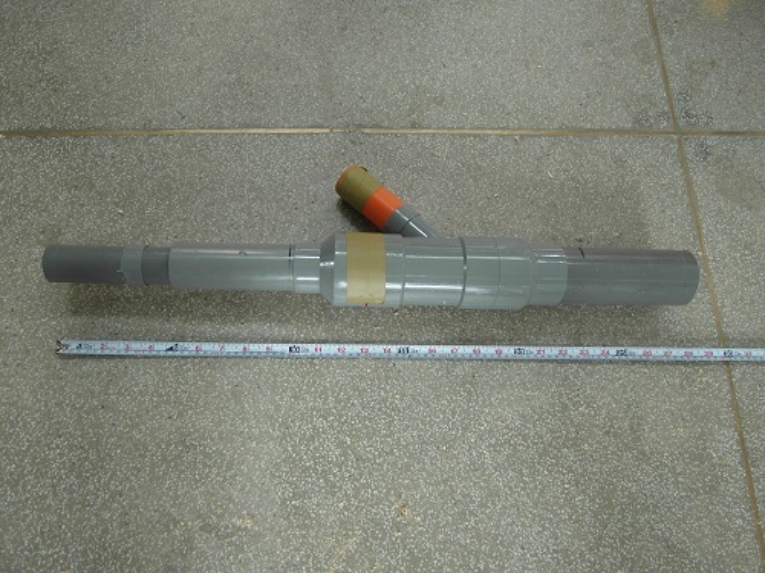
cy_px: 286
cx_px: 382
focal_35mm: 24
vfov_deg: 56.8
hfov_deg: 71.6
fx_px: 530
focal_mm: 5.2
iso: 80
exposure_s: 1/20
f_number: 1.8
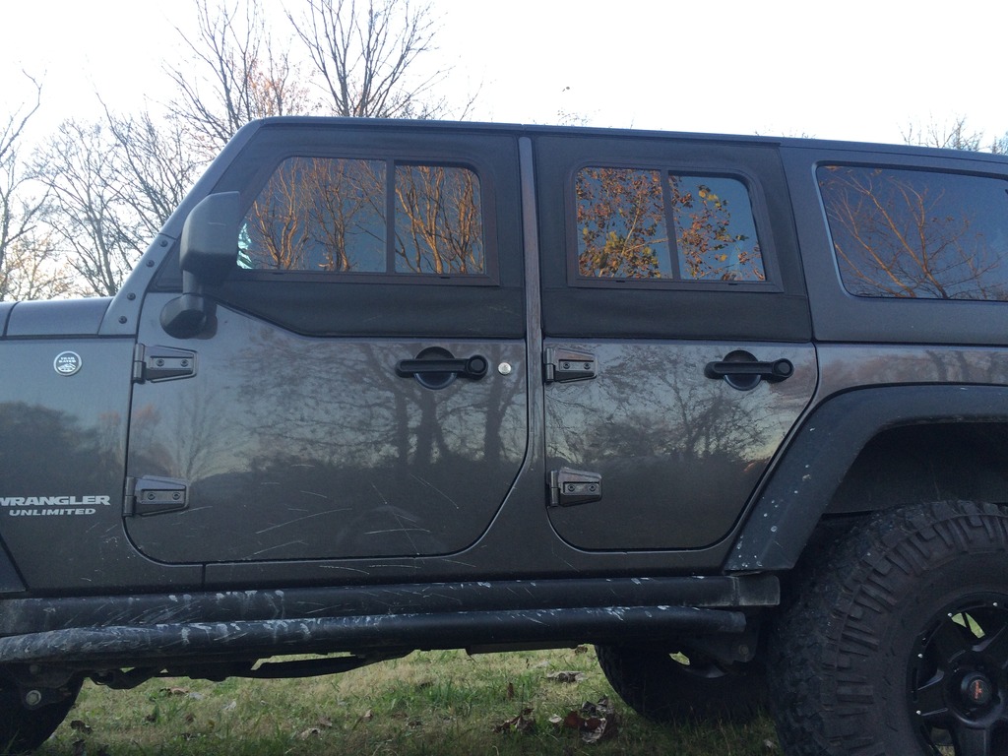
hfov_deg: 61.7
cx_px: 504
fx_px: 844
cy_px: 378
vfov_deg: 48.2
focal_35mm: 29
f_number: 2.2
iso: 50
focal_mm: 4.15
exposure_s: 1/120
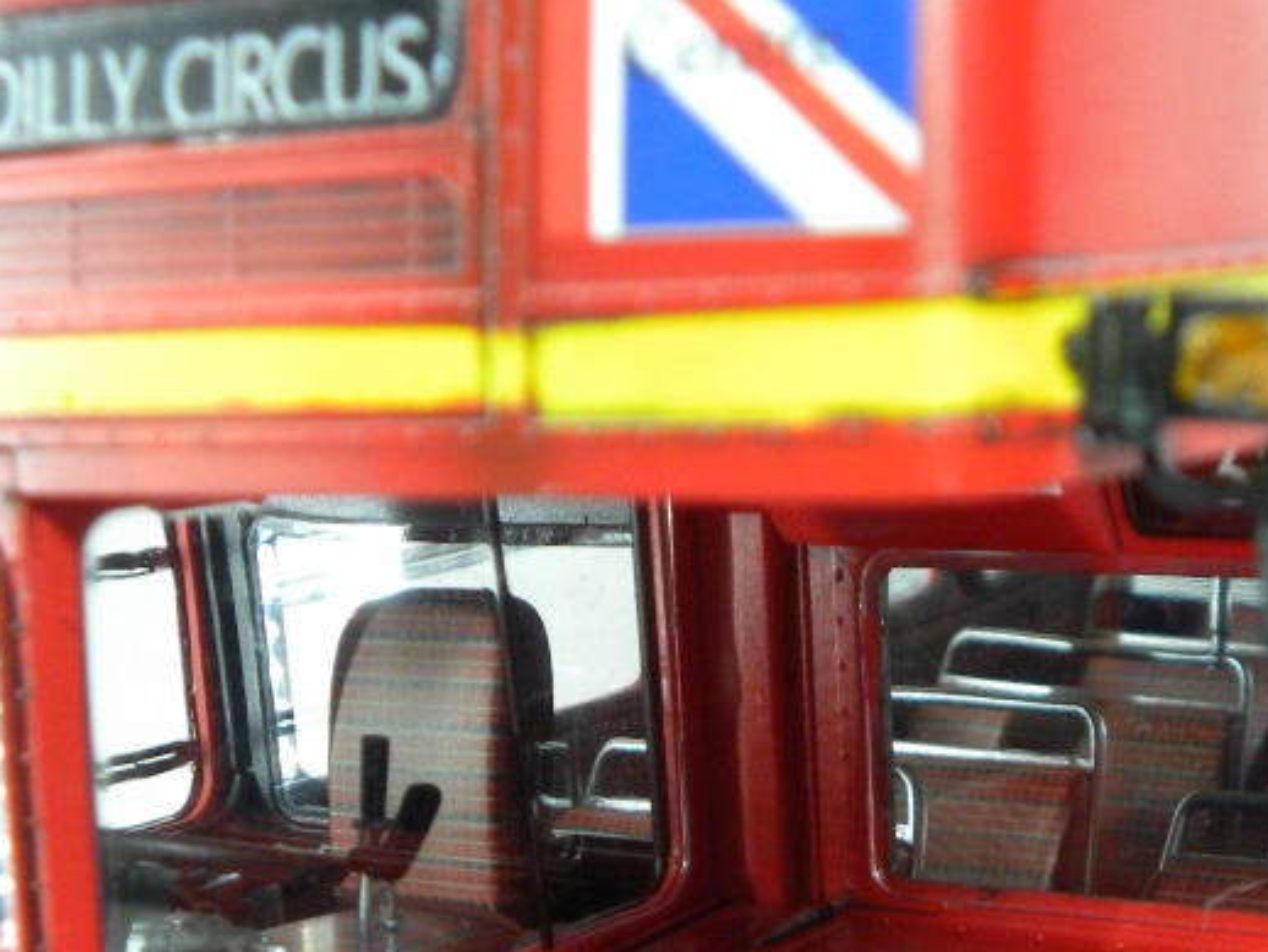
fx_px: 2968
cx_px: 810
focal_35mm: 81
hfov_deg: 24.0
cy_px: 918
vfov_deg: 17.8
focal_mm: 7.3
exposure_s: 1/63.3
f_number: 3.2
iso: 172
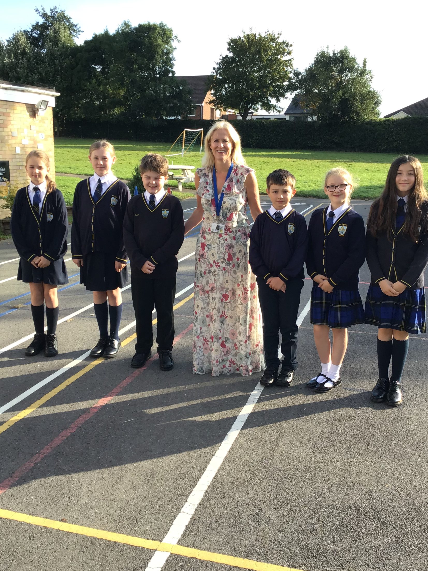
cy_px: 270
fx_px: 593
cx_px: 228
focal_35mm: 36
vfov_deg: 51.3
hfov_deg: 39.6
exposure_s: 1/339
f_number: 2.4
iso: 25
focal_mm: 3.3
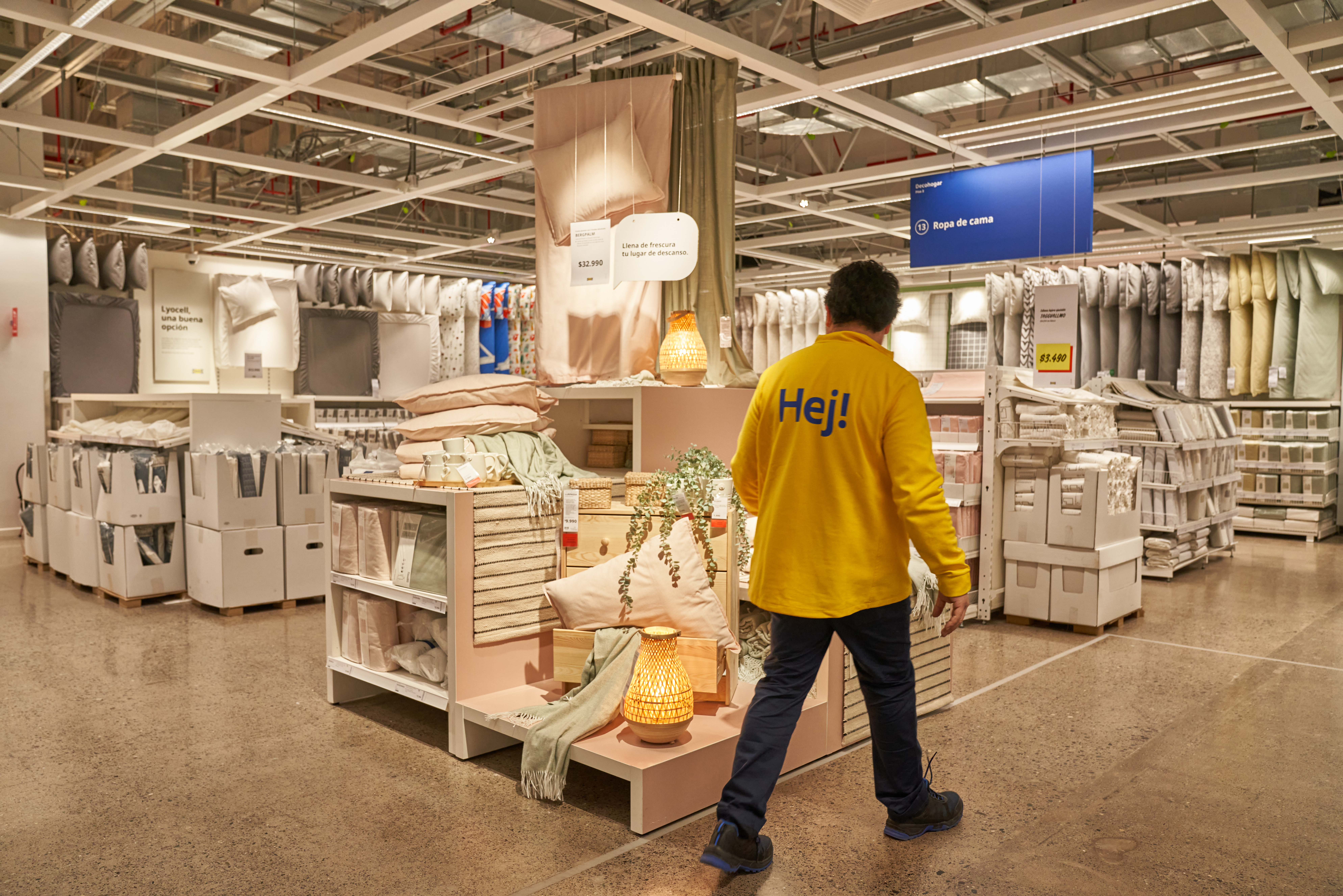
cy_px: 448
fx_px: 1007
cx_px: 672
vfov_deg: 47.9
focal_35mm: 27
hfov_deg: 67.4
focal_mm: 27
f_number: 4
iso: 800
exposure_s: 1/160
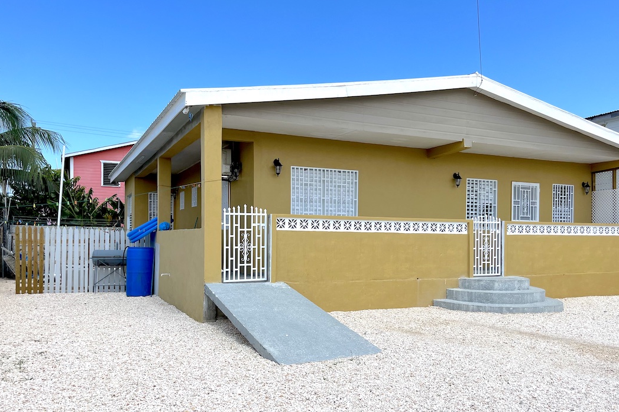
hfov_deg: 60.3
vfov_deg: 42.2
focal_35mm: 31
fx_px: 533
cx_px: 320
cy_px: 234
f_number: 1.6
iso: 50
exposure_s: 1/3876
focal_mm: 5.1
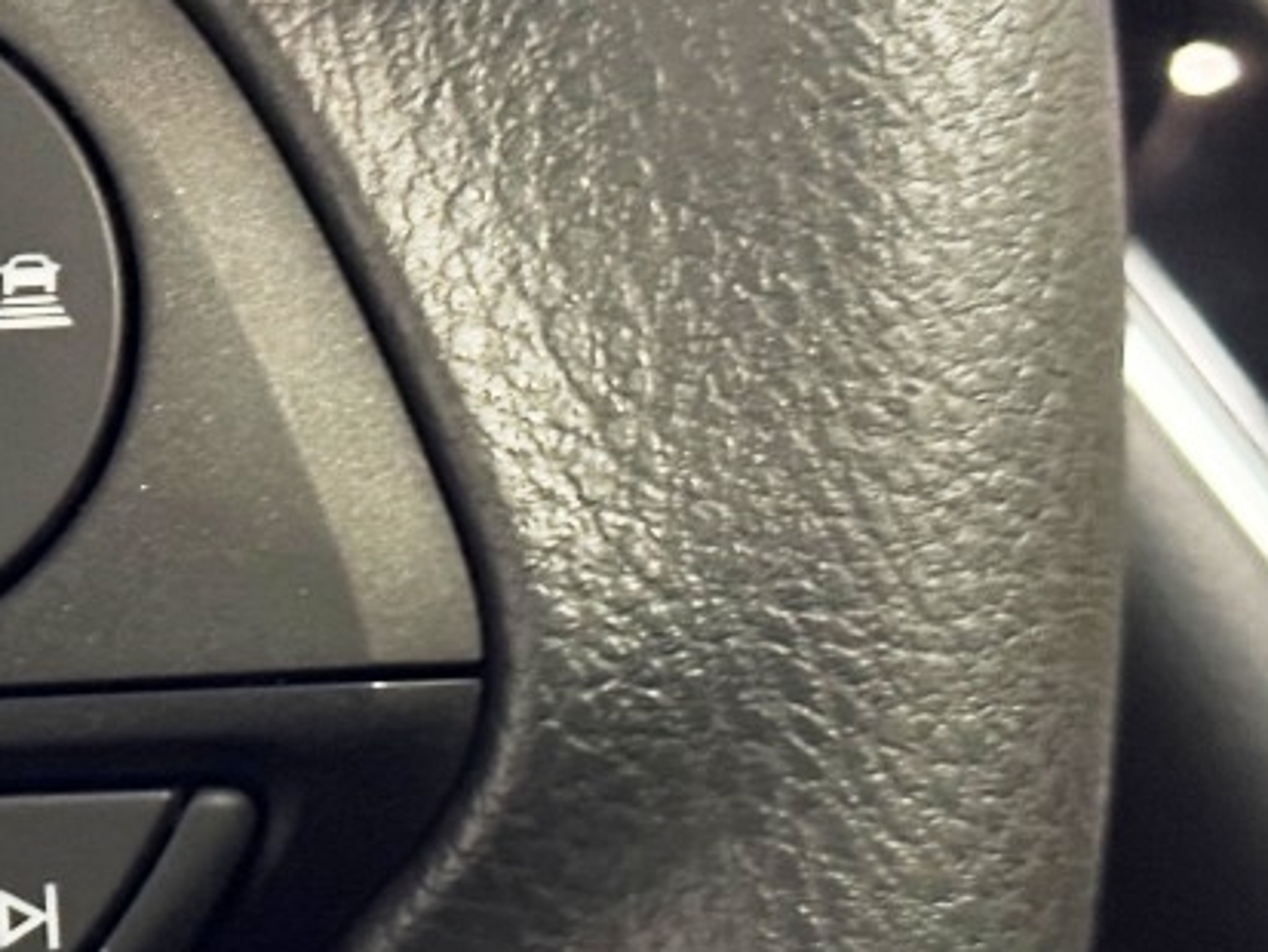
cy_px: 304
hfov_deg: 15.9
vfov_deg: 12.4
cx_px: -276
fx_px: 4360
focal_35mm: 119
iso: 640
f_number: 1.78
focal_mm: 6.86
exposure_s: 1/20
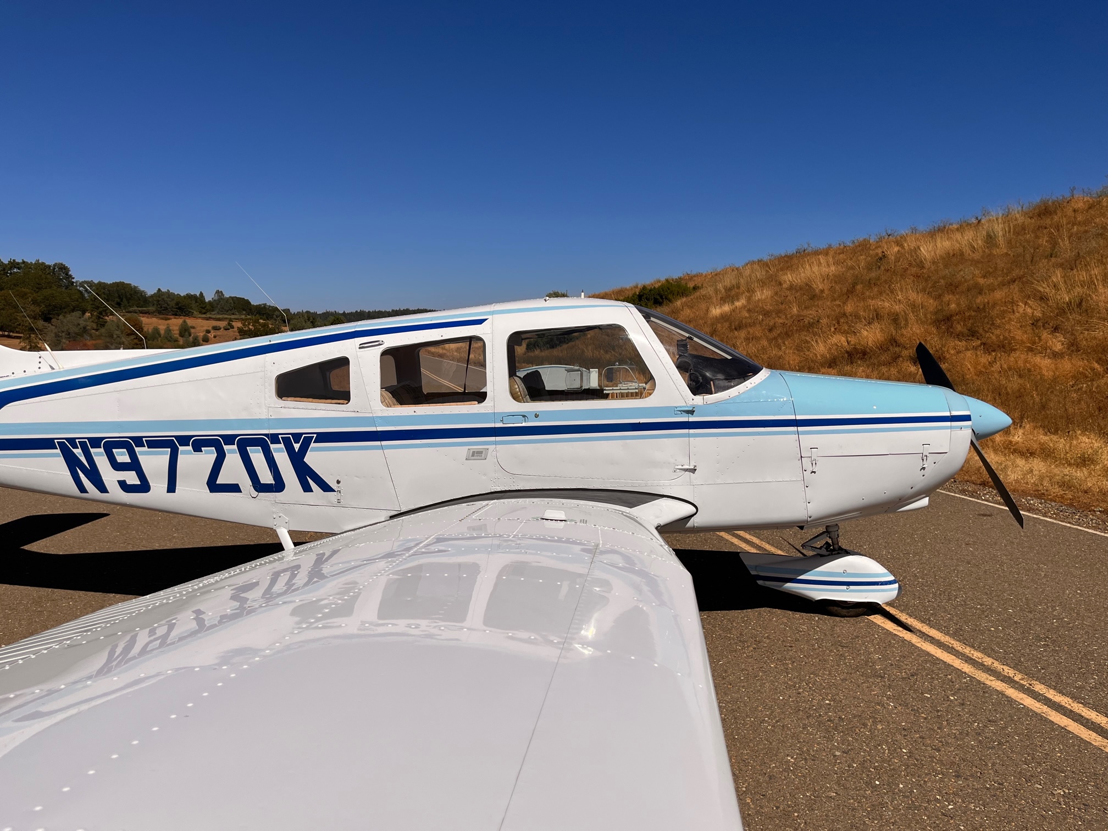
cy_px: 416
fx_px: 832
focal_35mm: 26
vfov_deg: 53.1
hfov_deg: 67.3
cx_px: 554
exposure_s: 1/11905
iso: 50
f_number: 1.6
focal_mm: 5.1
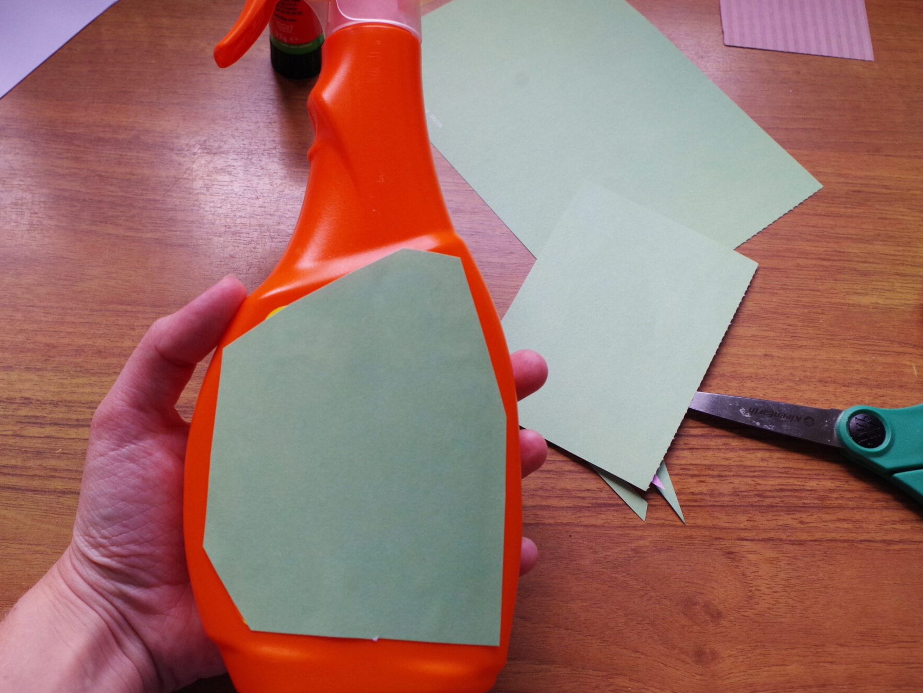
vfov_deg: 37.7
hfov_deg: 48.8
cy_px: 342
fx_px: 1013
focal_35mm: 38
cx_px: 394
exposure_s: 1/320
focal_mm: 23.13
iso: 800
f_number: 6.3
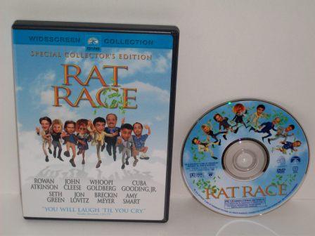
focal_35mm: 77
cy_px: 118
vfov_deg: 19.1
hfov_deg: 25.3
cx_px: 158
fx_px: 701
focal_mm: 12.8
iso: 160
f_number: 4.2
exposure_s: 1/71.5
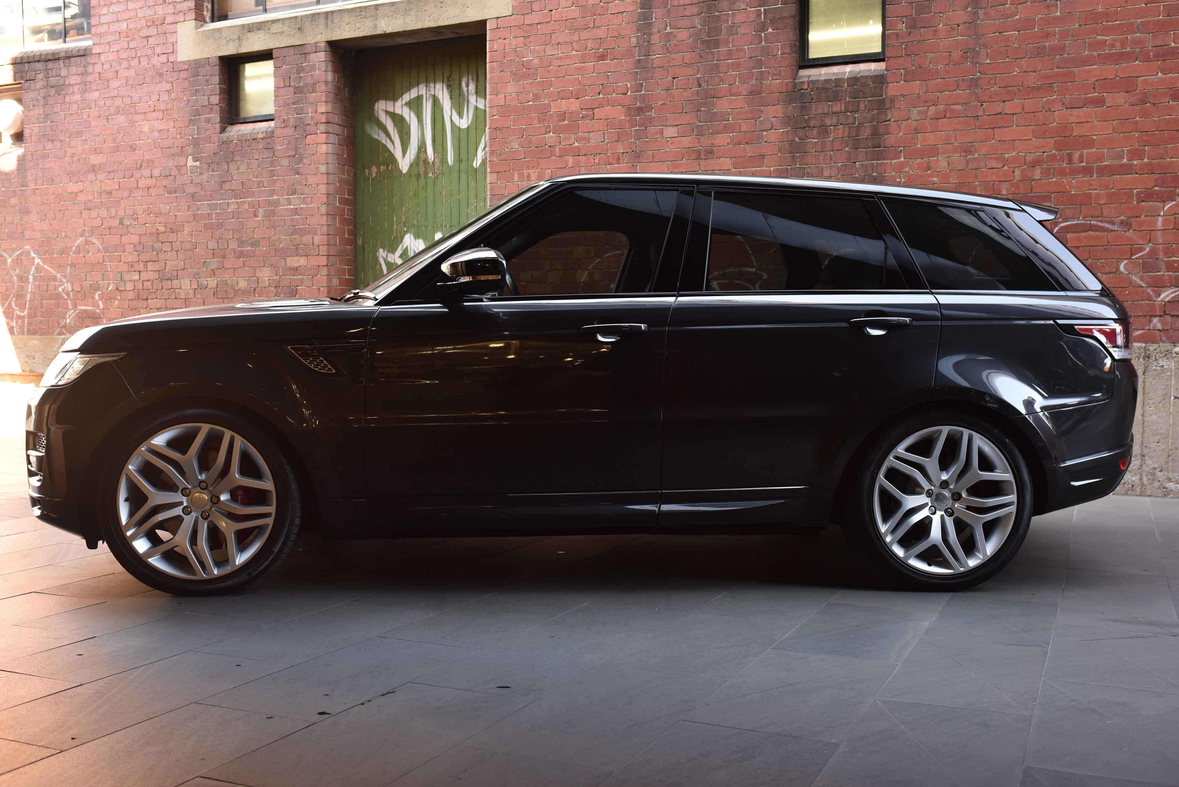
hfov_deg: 54.4
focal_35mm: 35
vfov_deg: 37.9
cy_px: 394
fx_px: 1147
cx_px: 590
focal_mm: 35
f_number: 4
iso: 640
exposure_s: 1/160
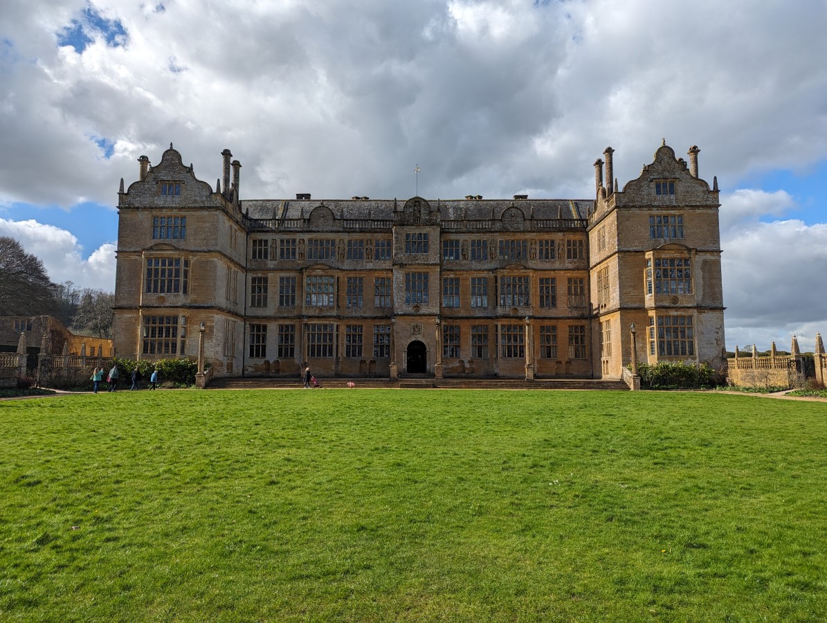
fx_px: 574
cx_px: 414
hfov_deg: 71.5
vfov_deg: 56.9
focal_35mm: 24
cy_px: 312
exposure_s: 1/2632
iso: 48
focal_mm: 6.81
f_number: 1.85
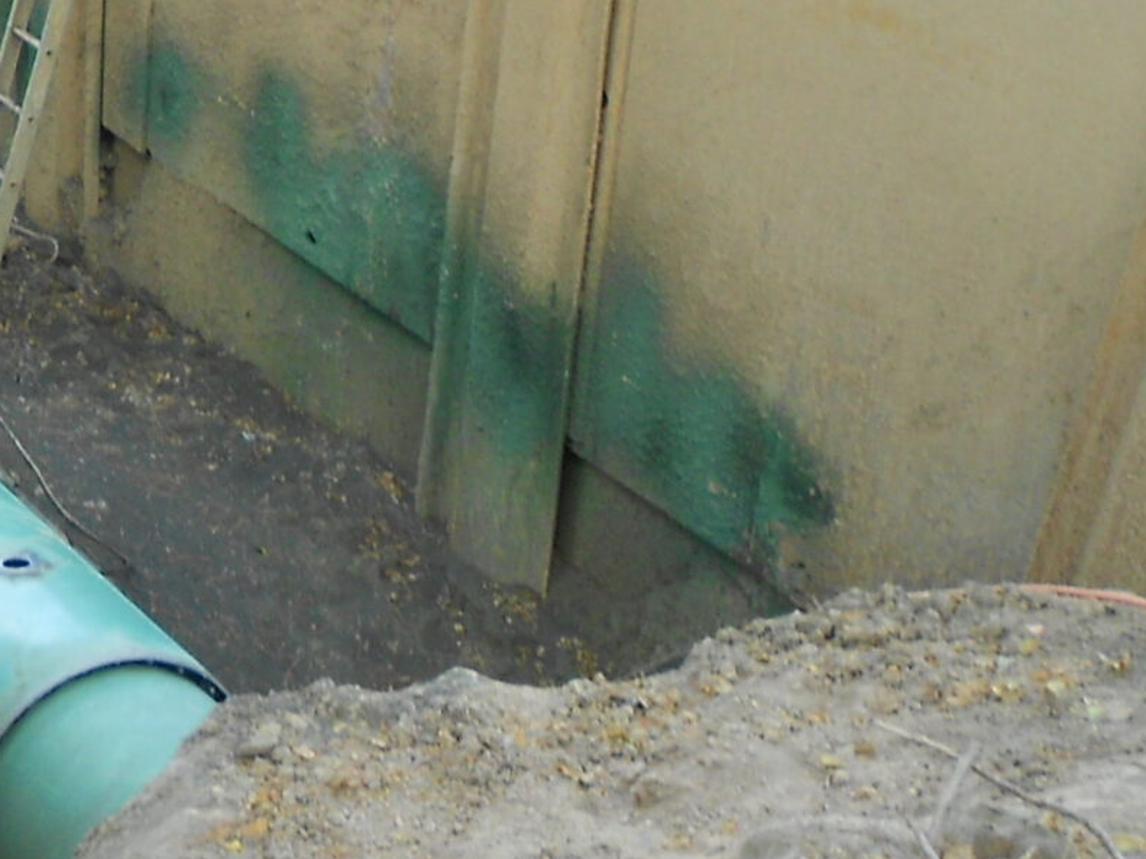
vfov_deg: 17.2
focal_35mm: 84
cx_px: -227
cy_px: 35
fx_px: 2781
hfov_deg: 21.6
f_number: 3.2
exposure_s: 1/80
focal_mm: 4.6
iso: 80
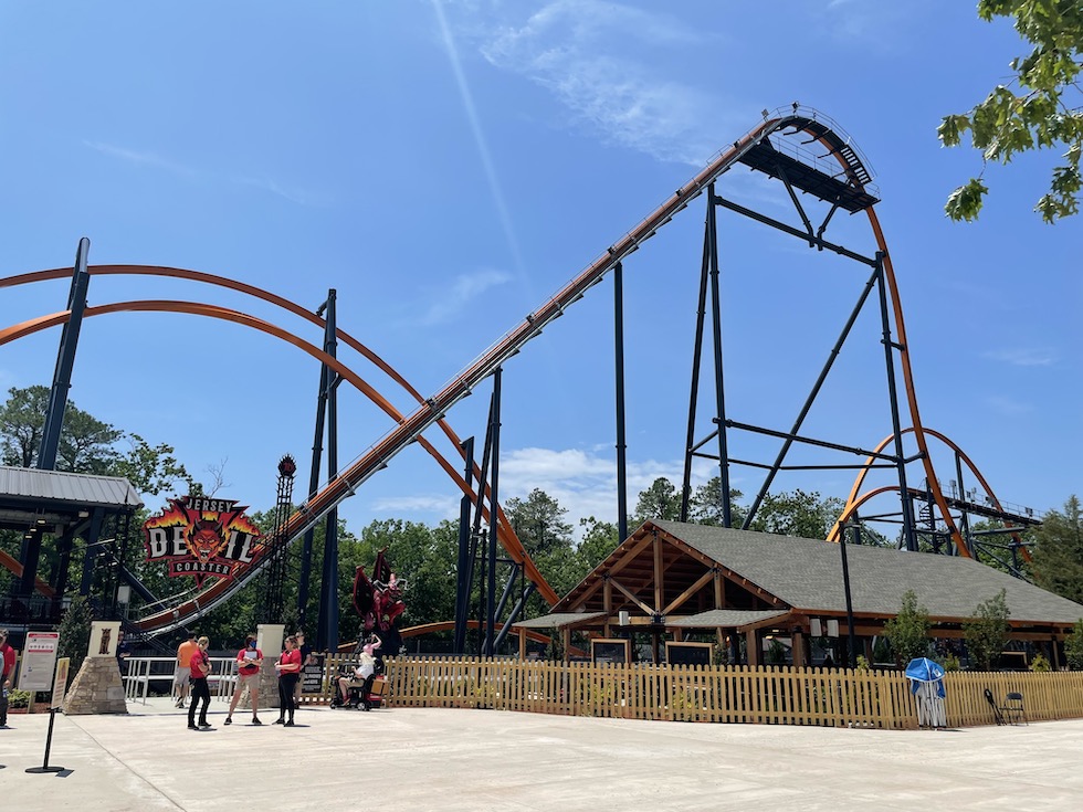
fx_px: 813
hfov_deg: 67.3
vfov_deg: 53.1
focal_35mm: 26
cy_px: 406
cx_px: 542
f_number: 1.6
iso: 32
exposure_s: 1/5814
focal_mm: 4.2
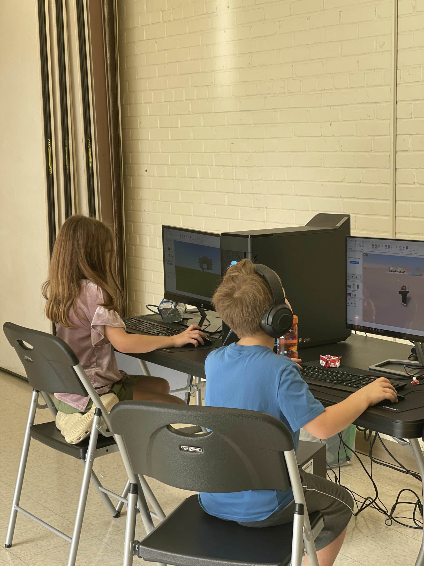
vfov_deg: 30.3
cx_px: 212
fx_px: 1045
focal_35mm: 64
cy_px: 283
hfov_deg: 22.9
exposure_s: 1/120
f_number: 2.2
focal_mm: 7.5
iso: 32
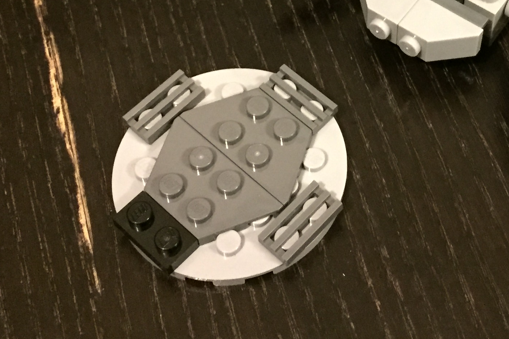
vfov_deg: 18.7
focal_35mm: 70
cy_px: -37
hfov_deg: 28.3
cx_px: 402
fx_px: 990
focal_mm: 4.15
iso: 800
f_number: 2.2
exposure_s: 1/17
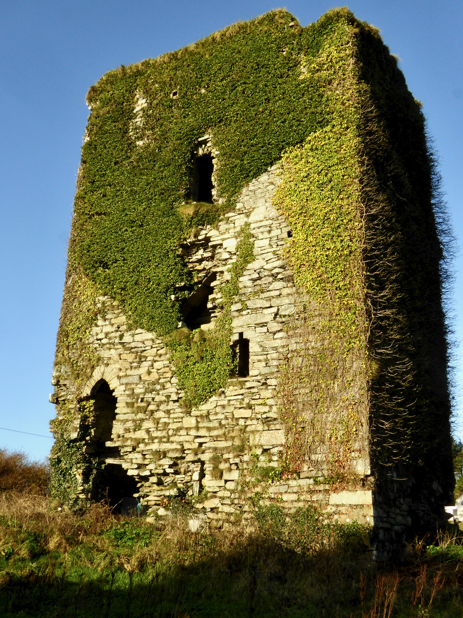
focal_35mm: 37
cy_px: 309
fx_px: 660
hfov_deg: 38.7
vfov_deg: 50.1
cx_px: 232
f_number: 8
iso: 100
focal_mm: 6.7
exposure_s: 1/125
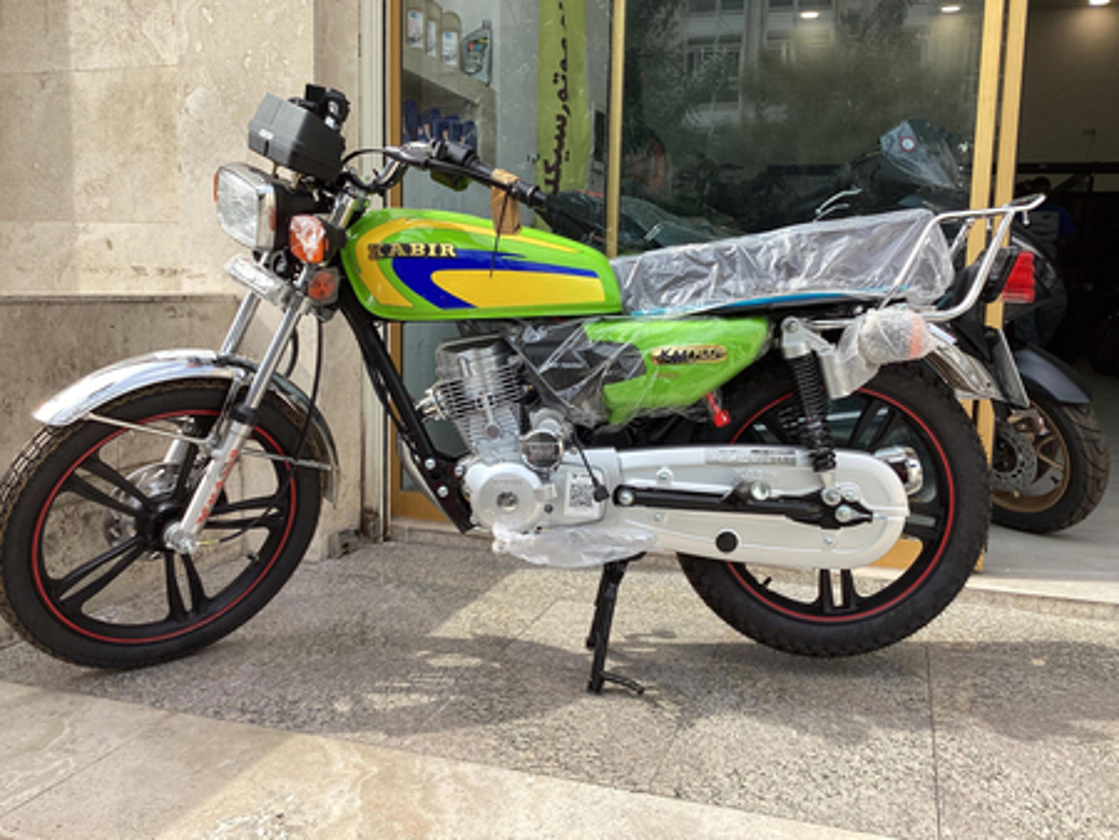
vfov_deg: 45.5
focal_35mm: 31
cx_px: 560
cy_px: 420
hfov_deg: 58.3
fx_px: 1003
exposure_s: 1/497
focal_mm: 3.3
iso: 25
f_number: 2.4
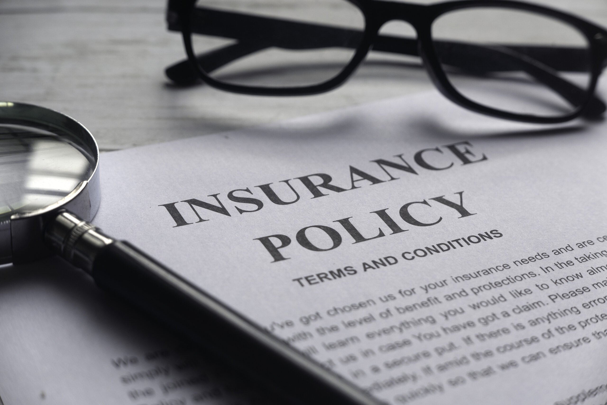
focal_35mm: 75
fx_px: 1265
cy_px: 202
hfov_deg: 27.0
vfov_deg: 18.2
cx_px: 304
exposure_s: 1/125
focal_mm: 34
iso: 200
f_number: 4
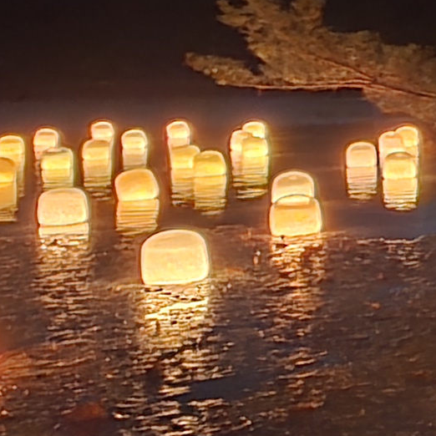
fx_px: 1254
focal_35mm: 88
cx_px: 947
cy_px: 87
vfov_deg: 19.5
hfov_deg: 14.9
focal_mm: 1.7
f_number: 2.2
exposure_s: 1/8
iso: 800
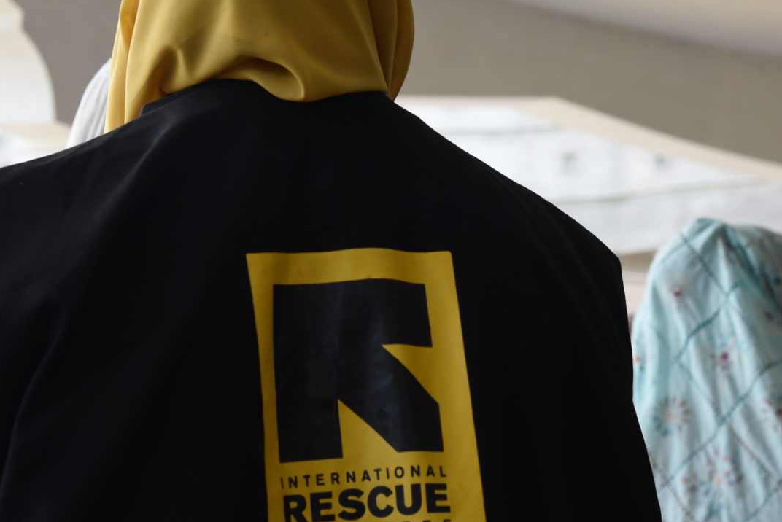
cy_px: 197
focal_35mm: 86
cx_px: 409
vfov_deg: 15.9
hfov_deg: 23.6
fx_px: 1869
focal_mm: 48
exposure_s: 1/1000
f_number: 5
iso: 1600
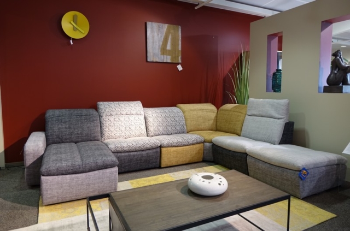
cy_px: 116
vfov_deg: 52.9
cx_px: 175
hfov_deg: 73.9
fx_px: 233
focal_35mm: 24
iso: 320
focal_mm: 8.8
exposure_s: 1/30
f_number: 2.8
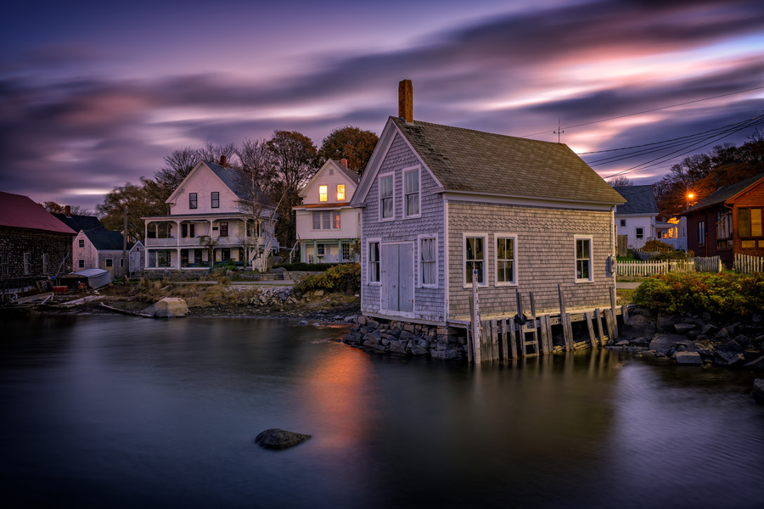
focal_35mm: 26
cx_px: 382
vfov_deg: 49.6
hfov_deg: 69.4
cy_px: 254
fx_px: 552
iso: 250
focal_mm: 26
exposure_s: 30
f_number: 11
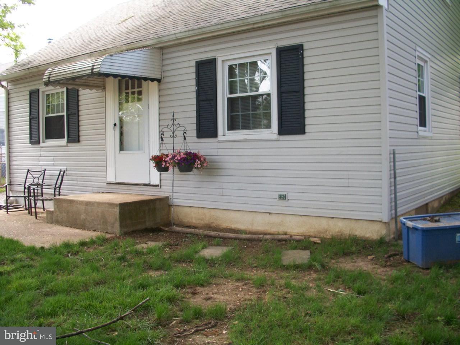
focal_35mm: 35
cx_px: 230
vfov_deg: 40.7
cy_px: 172
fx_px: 465
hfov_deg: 52.6
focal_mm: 6.3
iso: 80
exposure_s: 1/125
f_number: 3.1
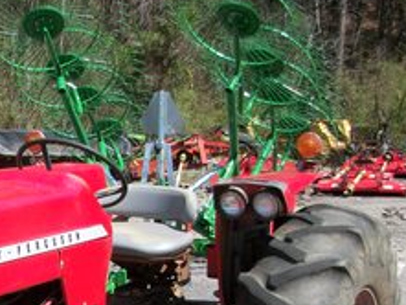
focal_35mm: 86
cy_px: 347
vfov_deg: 16.6
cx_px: 17
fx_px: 1009
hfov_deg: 22.0
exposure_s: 1/800
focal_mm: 6.3
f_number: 3.1
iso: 80
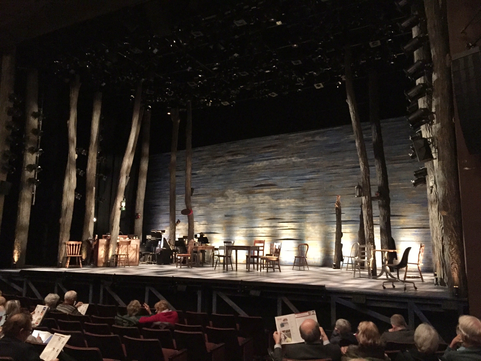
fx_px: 403
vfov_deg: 48.2
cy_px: 180
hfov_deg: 61.7
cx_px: 240
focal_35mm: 29
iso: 800
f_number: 2.2
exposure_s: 1/15
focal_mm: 4.15
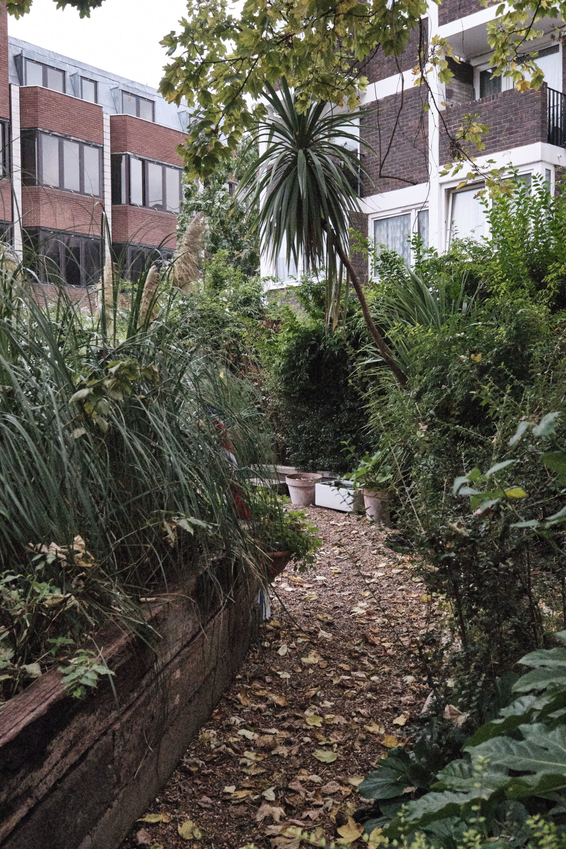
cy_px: 424
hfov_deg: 36.9
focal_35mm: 36
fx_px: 849
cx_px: 283
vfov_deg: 53.1
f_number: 5.6
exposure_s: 1/2500
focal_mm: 24
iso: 25600
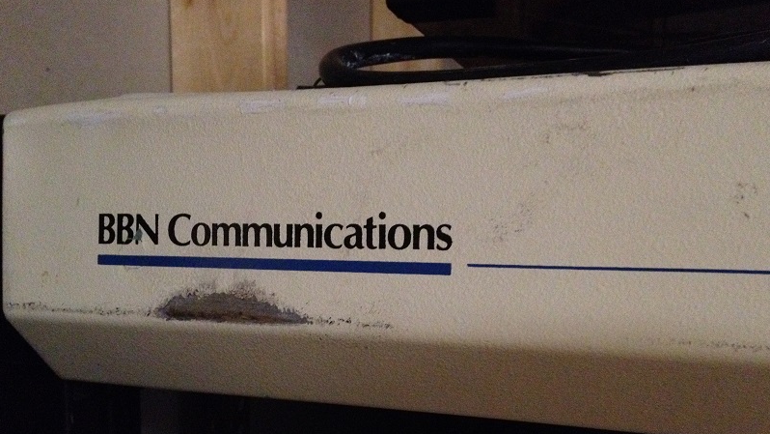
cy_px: 275
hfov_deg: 51.6
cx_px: 392
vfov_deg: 30.3
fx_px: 796
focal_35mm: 39
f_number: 2.4
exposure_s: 1/15
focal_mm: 4.28
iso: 800
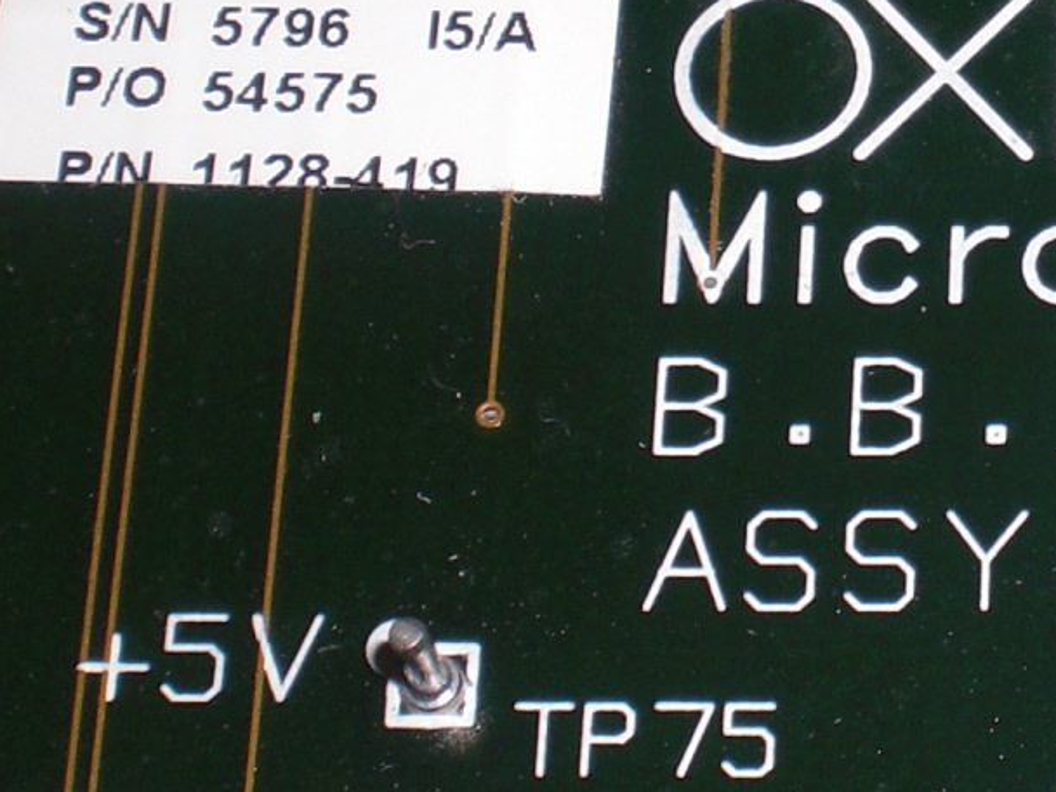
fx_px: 4393
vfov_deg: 10.3
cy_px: 212
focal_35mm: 144
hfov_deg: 13.0
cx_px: 1527
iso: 64
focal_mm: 6.3
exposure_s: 1/60
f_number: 5.6
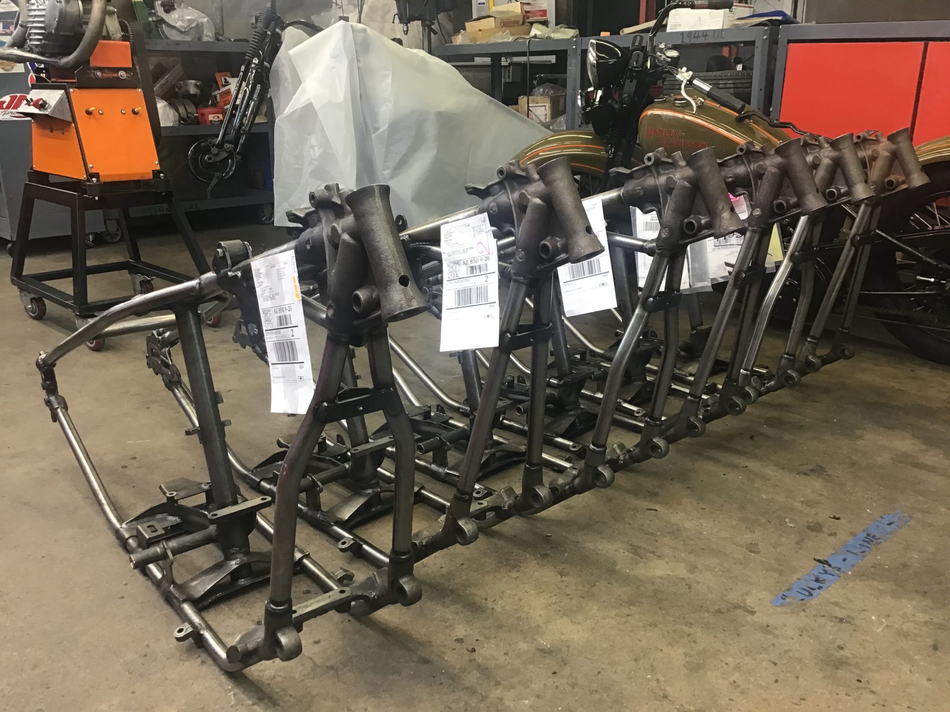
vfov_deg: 45.4
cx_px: 475
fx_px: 851
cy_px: 356
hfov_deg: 58.4
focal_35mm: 31
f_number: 2.4
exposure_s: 1/30
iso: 50
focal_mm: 3.3
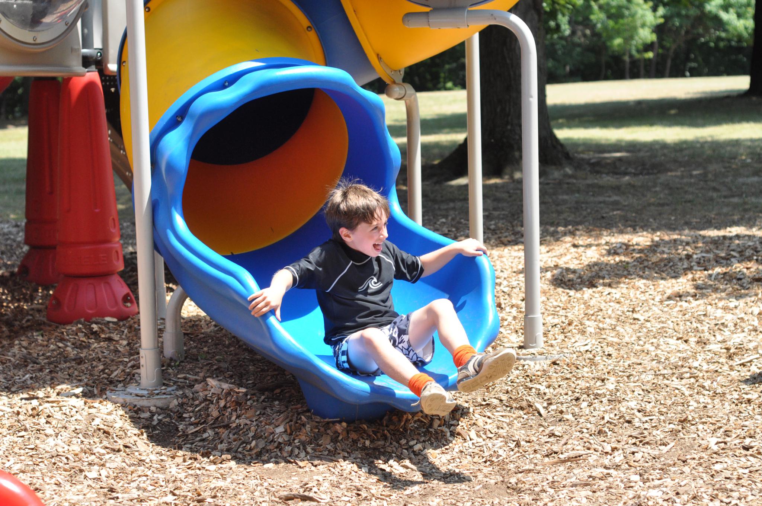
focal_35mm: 75
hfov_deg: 27.0
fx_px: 1585
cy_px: 253
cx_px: 381
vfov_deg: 18.1
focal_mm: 50
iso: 1000
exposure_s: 1/4000
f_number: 4.5
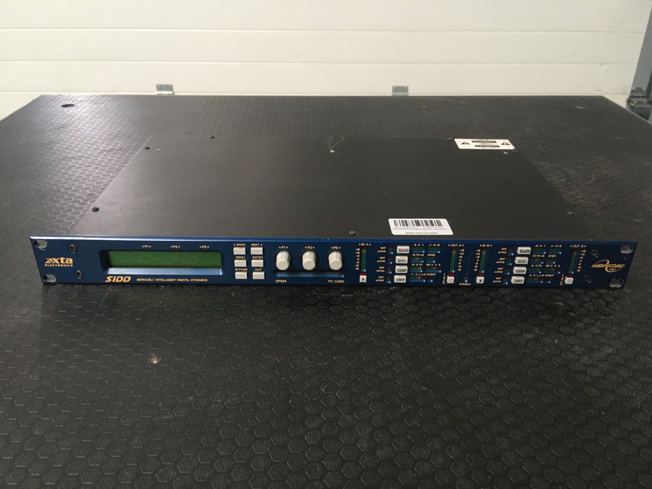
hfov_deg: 61.7
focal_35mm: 29
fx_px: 546
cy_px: 244
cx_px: 326
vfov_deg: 48.2
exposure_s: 1/33
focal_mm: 4.15
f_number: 2.2
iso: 160
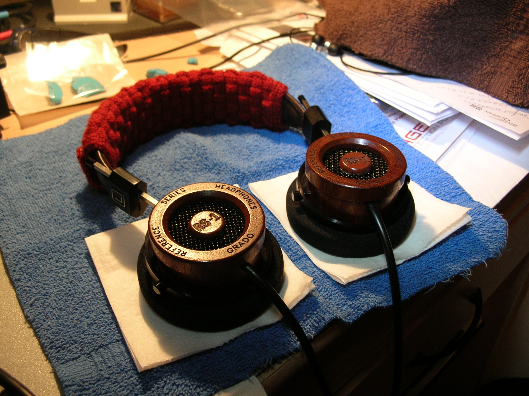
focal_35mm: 36
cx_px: 264
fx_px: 550
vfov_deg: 39.6
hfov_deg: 51.4
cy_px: 198
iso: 50
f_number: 2.7
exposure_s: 1/17.2
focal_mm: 6
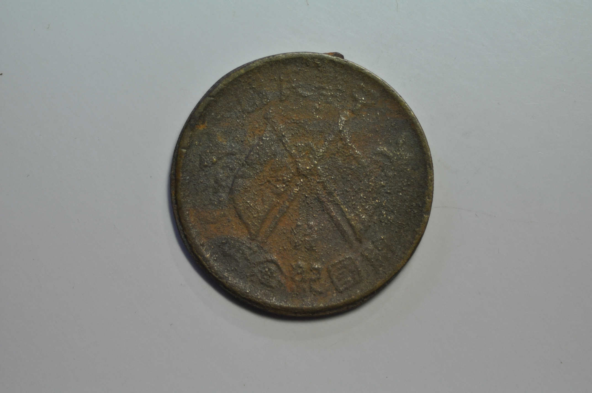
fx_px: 1478
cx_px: 296
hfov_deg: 22.6
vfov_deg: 15.2
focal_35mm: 90
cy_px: 196
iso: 800
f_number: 3.8
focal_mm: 60
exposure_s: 1/200
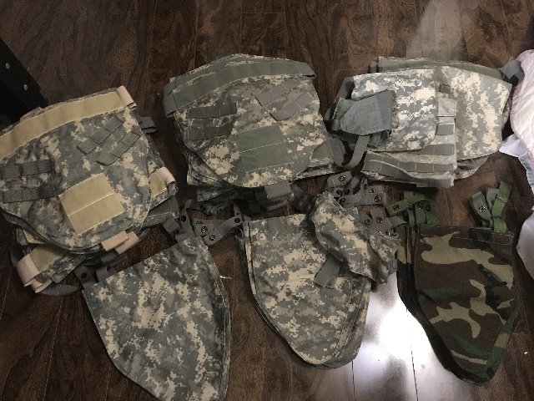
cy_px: 200
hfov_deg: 63.4
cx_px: 267
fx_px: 432
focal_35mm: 28
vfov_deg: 49.7
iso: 100
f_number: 1.8
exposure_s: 1/4
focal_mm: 3.99
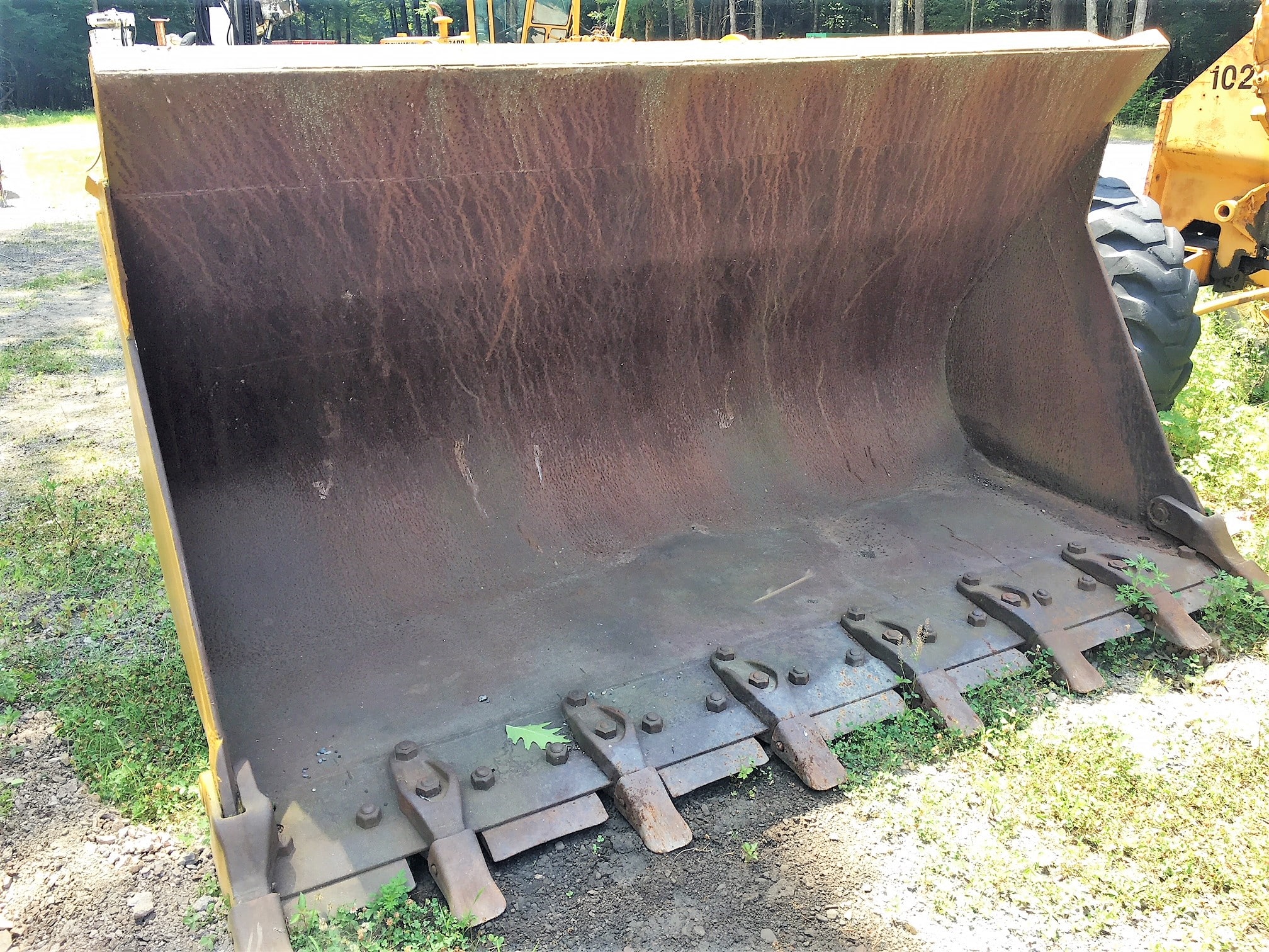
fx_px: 1063
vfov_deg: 48.2
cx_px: 634
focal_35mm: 29
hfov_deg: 61.7
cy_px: 476
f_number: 2.2
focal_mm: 4.15
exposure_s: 1/140
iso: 25
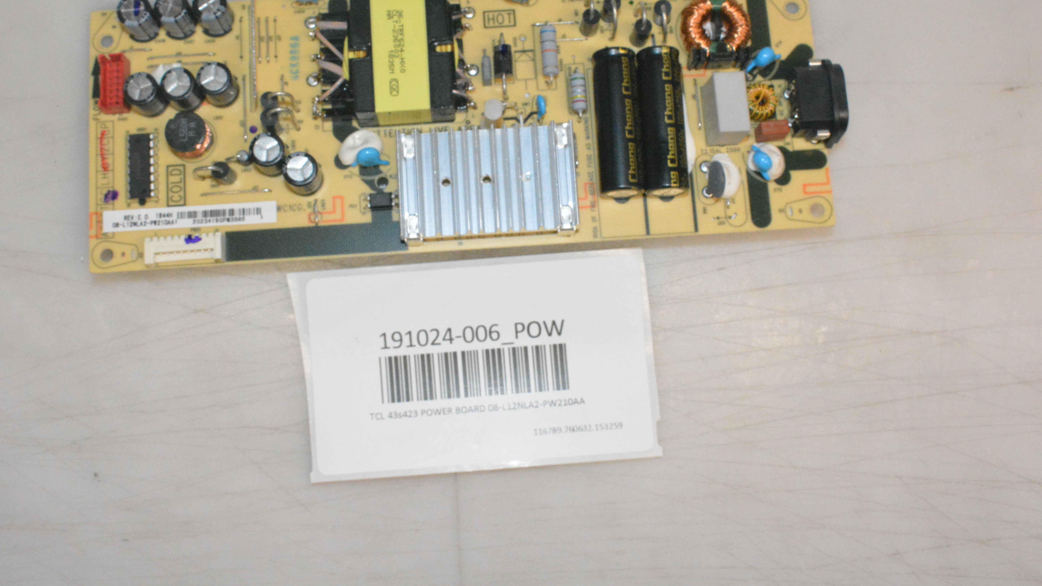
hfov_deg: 45.4
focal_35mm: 45
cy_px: 228
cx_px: 482
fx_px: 1243
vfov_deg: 26.5
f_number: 18
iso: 6400
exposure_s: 1/200
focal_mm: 26
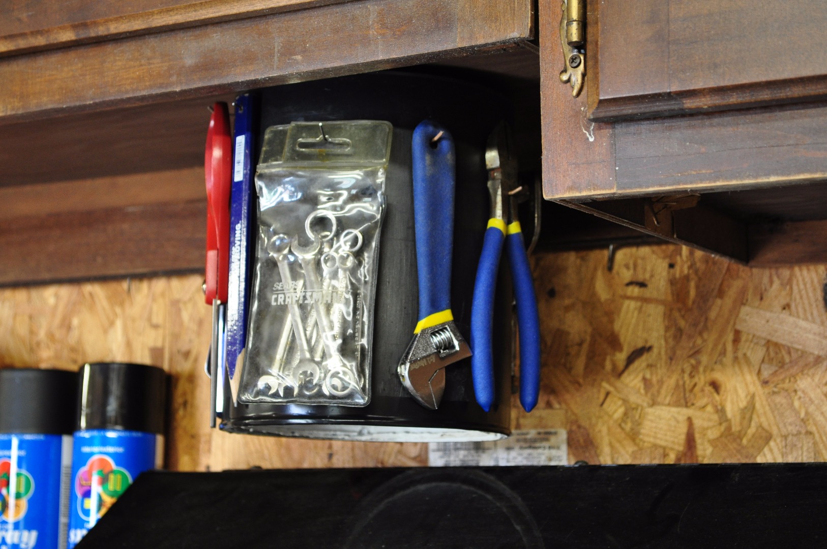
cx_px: 414
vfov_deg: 18.9
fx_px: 1652
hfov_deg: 28.1
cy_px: 274
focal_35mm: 72
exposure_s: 1/13
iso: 800
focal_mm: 48
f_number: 6.3
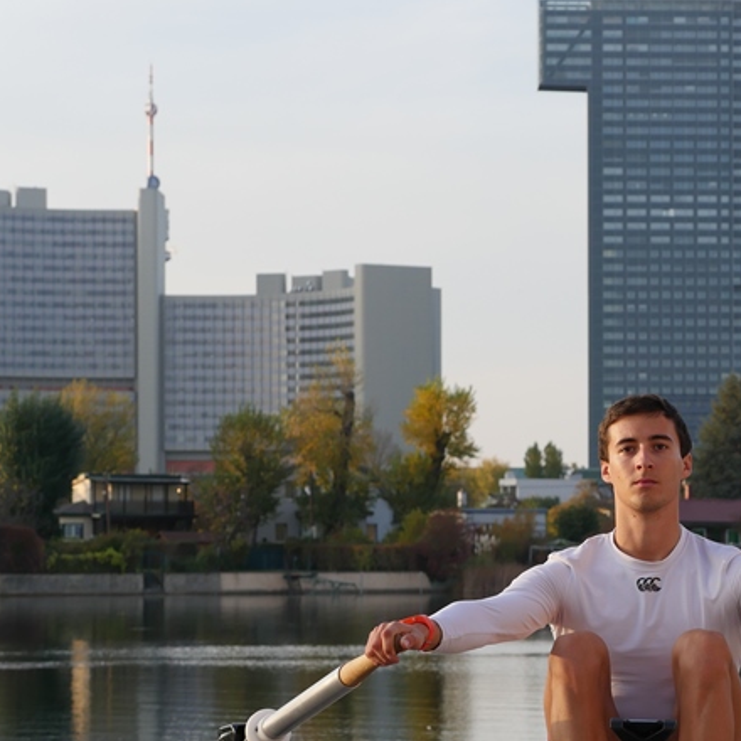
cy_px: 529
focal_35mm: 144
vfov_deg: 12.1
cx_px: 655
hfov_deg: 12.0
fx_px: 3487
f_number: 4.5
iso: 200
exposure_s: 1/320
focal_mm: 35
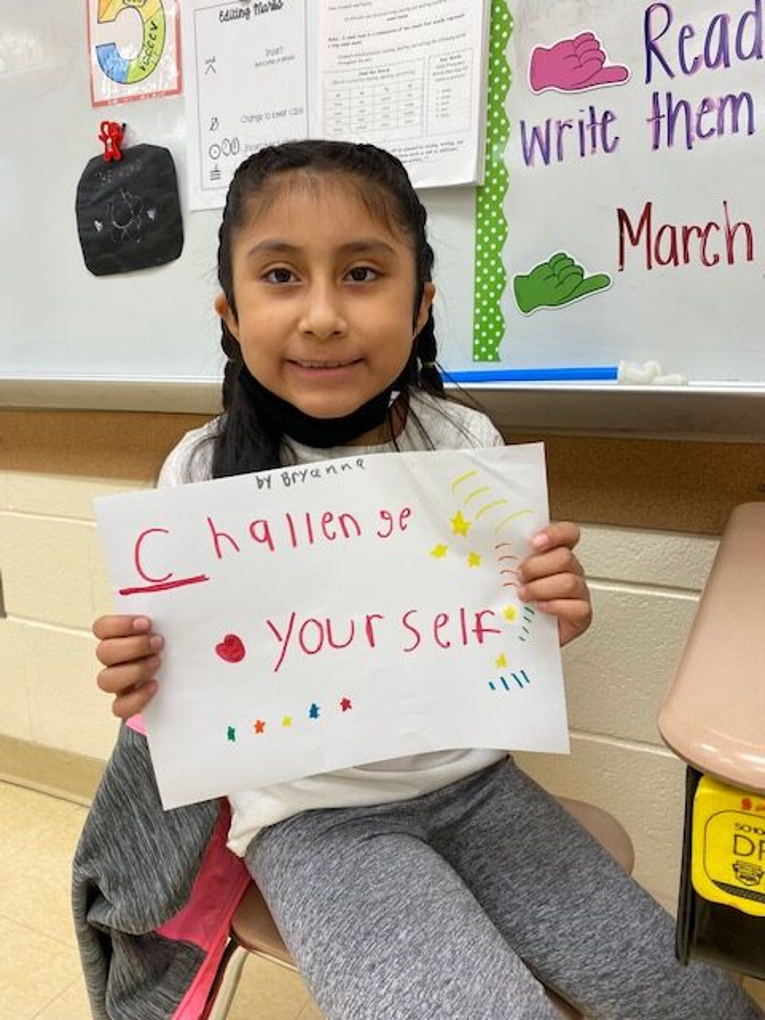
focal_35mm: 26
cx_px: 382
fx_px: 766
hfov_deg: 53.1
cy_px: 510
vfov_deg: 67.3
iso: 64
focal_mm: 4.25
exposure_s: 1/60
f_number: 1.8
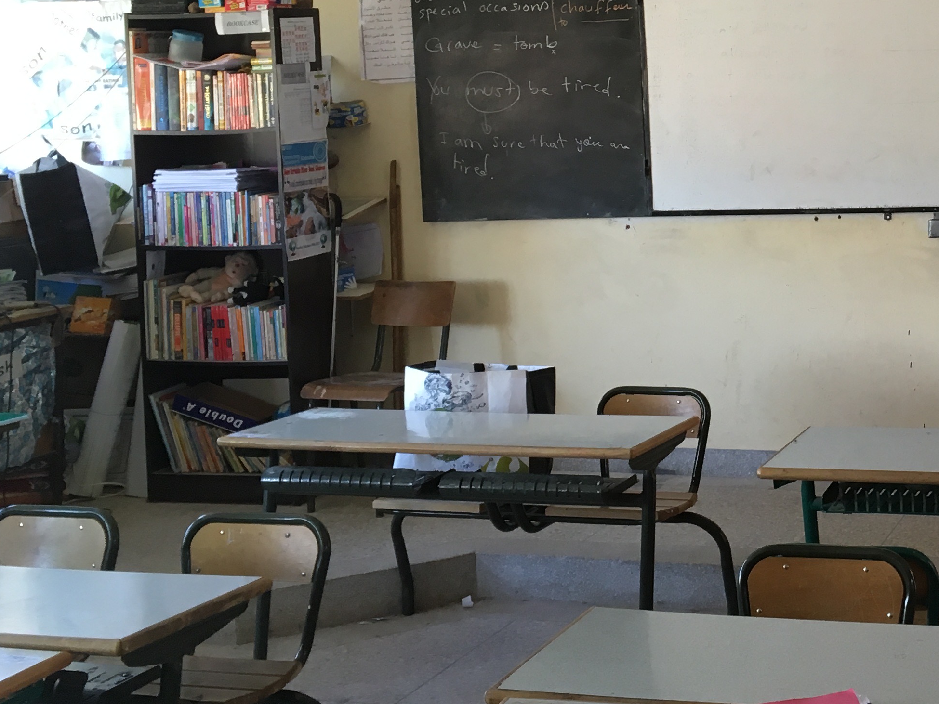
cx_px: 865
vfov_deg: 23.9
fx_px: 1628
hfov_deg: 30.6
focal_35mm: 60
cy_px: 106
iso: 64
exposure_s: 1/33
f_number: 2.2
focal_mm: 4.15
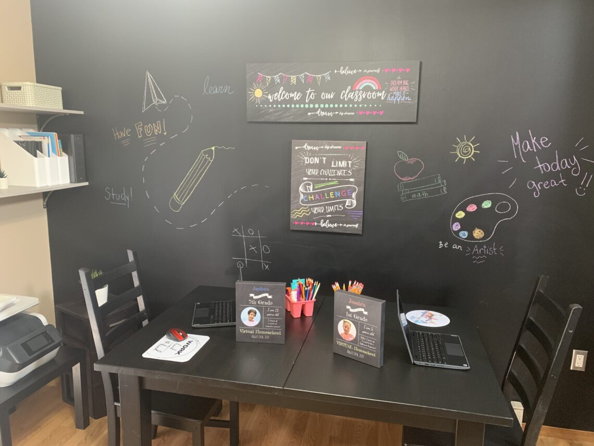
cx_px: 297
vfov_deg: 53.1
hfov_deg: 67.3
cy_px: 223
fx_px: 446
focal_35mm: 26
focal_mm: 4.25
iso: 320
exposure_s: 1/40
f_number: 1.8
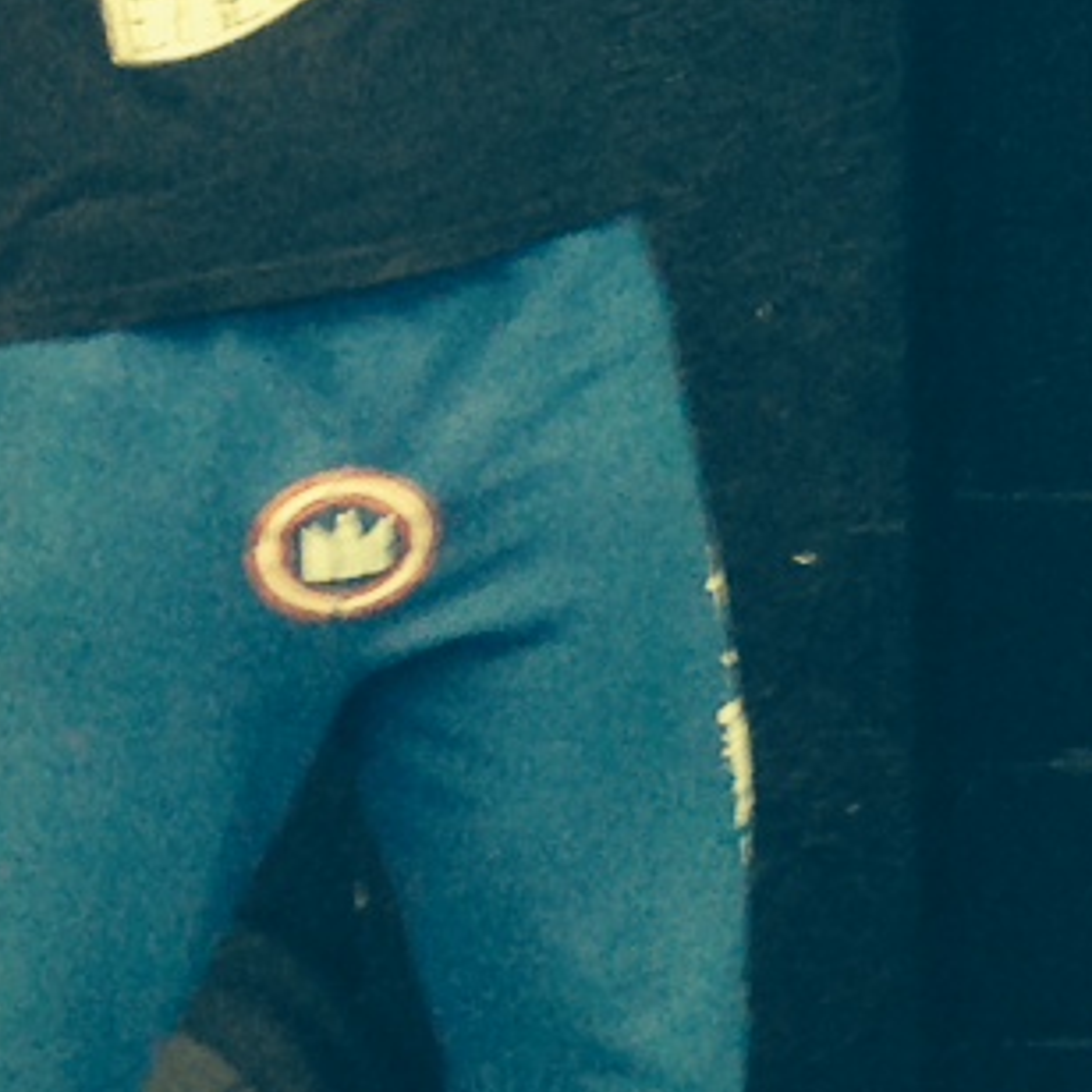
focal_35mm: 194
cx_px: 3070
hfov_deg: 8.0
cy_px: -358
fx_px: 6924
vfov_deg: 8.9
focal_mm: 4.12
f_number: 2.4
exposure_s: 1/20
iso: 160
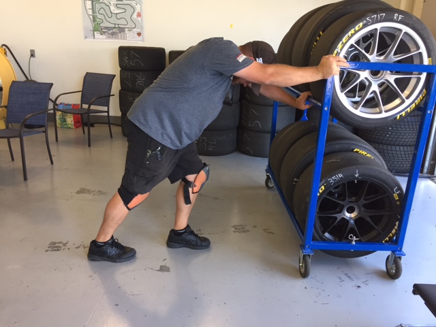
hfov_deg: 61.7
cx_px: 218
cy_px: 164
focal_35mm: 29
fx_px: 365
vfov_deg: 48.2
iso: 40
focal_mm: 4.15
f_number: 2.2
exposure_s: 1/30
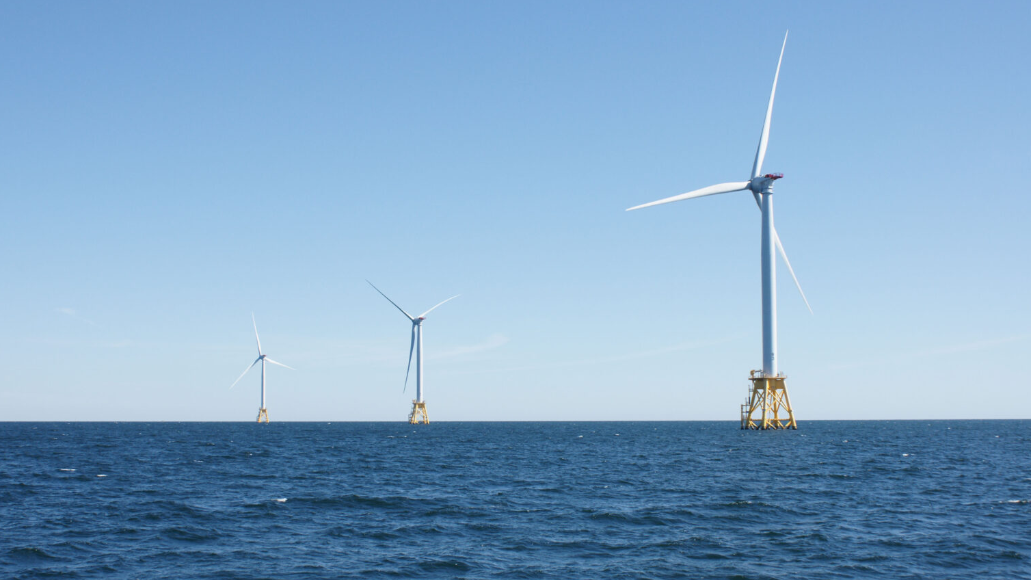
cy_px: 326
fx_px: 1312
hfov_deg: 42.9
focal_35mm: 48
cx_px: 524
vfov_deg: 24.9
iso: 200
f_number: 9
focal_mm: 30
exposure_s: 1/320
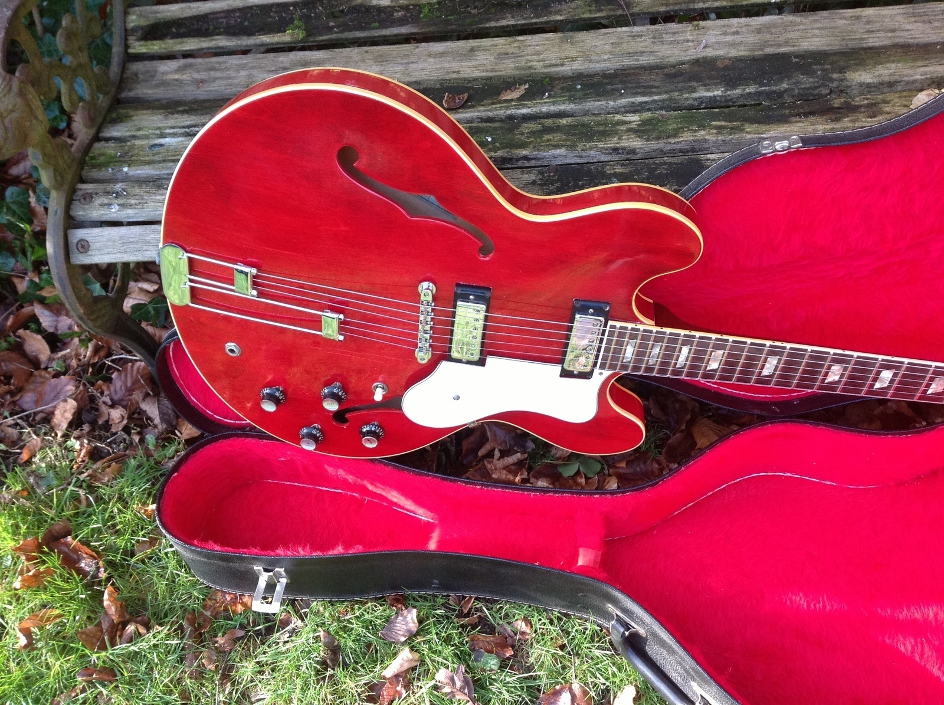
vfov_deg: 40.6
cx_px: 472
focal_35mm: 35
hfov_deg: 52.7
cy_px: 352
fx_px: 953
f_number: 2.4
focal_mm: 4.28
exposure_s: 1/120
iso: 100
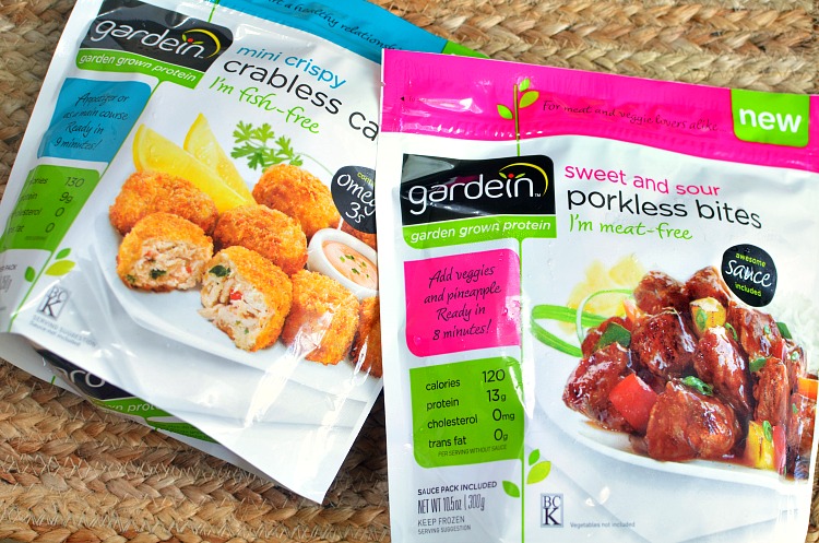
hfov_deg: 37.9
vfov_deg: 25.6
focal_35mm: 52
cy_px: 272
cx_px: 410
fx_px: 1192
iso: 320
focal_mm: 35
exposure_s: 1/40
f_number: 3.5
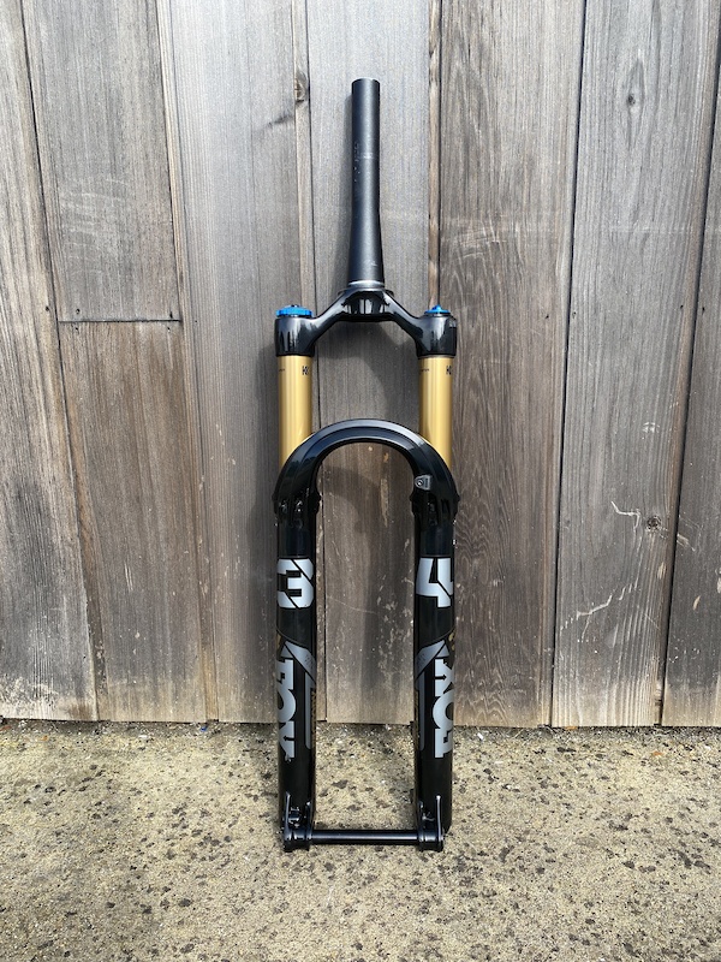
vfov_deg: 67.3
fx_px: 722
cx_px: 360
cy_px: 481
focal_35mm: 26
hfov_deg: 53.1
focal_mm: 4.25
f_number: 1.8
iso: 32
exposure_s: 1/719
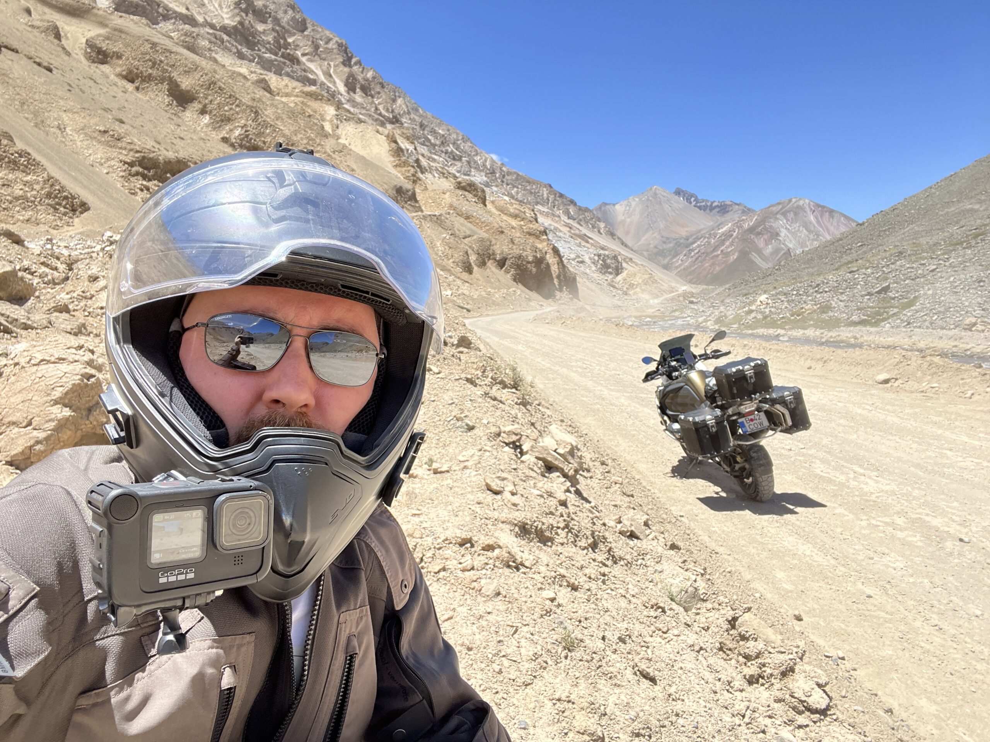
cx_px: 495
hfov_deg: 73.9
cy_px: 371
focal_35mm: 23
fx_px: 658
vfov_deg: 58.9
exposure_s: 1/628
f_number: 2.2
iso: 32
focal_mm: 2.71
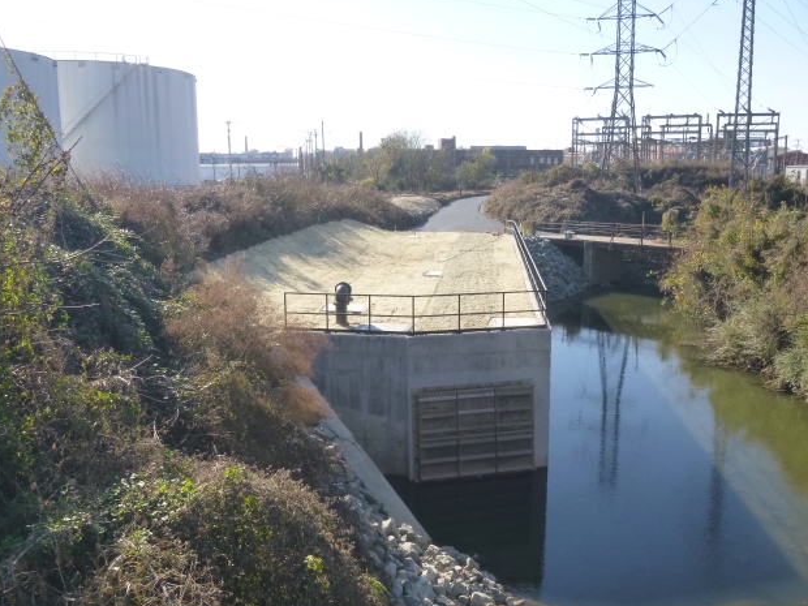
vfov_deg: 44.2
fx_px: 747
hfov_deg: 56.8
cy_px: 305
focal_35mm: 32
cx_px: 412
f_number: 4.2
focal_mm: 5.5
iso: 160
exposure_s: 1/320
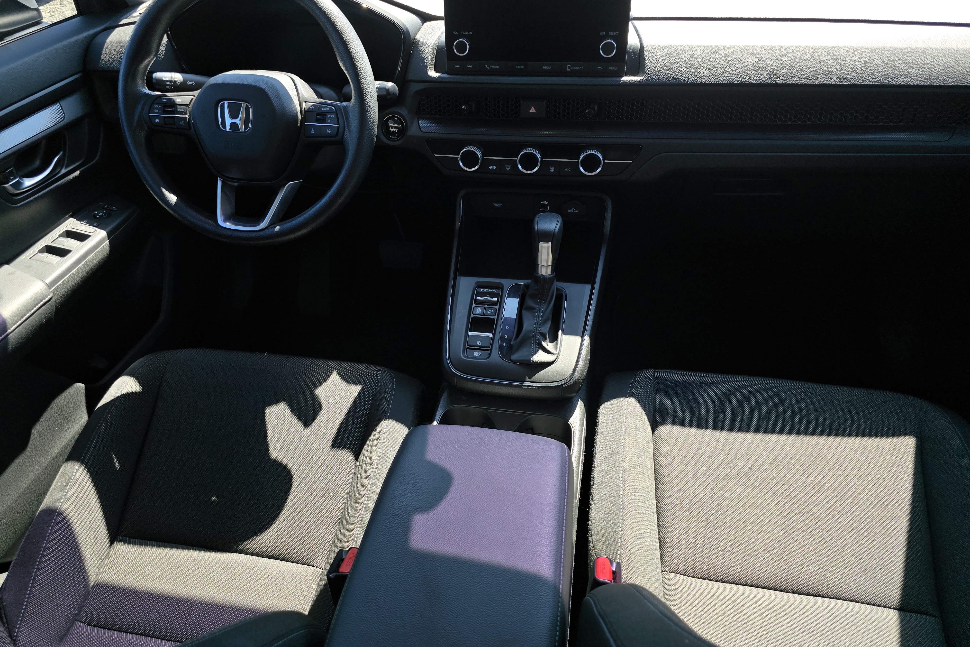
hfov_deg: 73.7
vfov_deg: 53.0
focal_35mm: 24
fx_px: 647
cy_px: 283
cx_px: 484
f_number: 1.7
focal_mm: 6.3
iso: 25
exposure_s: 1/180
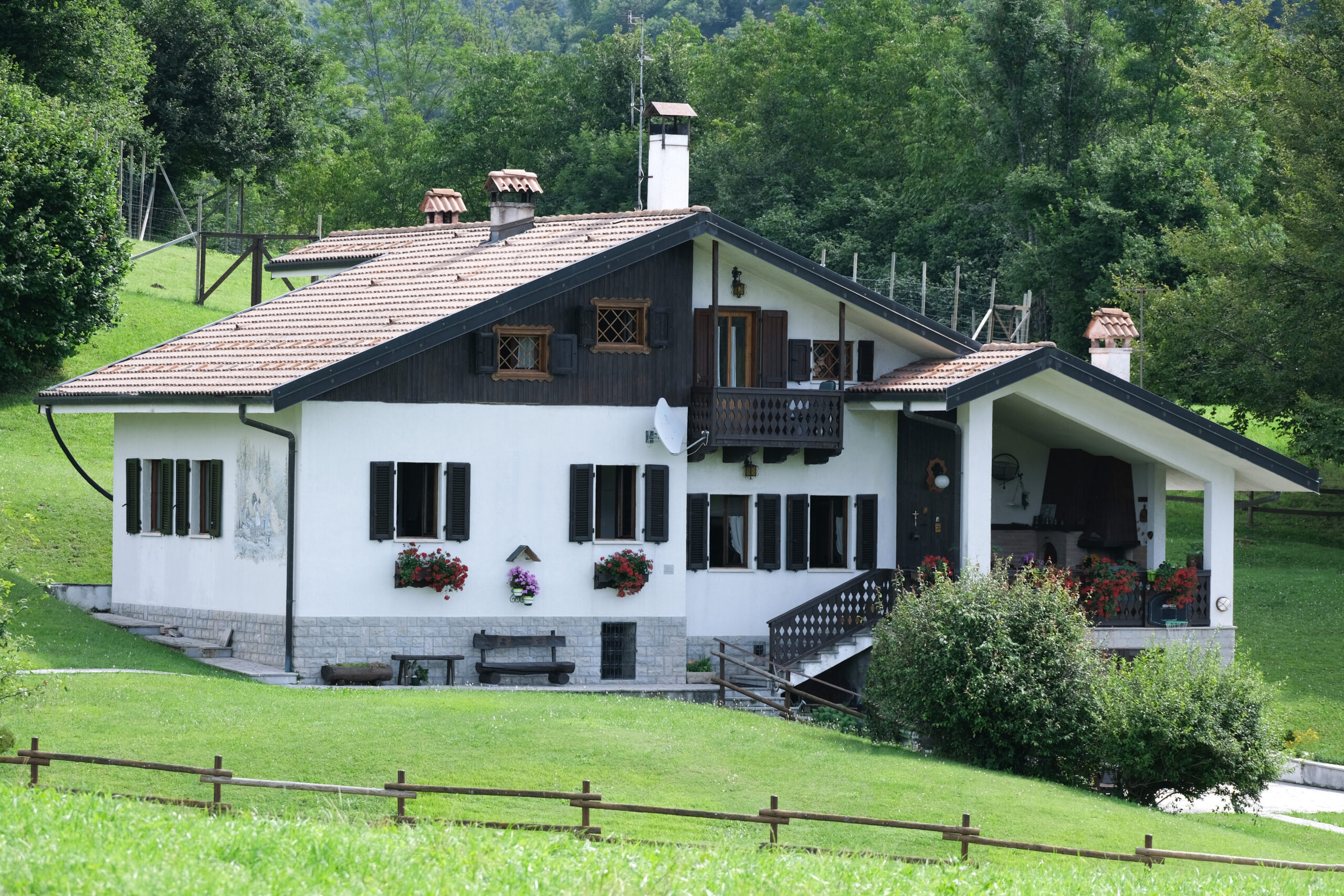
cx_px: 672
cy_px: 448
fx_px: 6123
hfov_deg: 12.5
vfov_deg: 8.4
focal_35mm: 164
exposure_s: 1/110
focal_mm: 109.5
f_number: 7.1
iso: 80
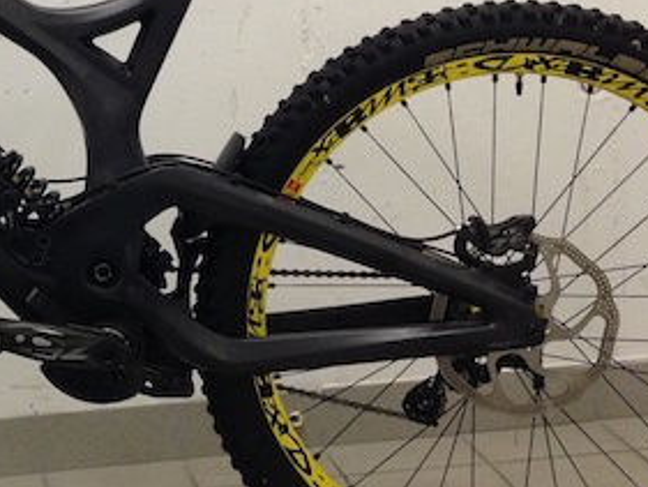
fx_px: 1760
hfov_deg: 20.3
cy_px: 185
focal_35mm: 94
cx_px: 14
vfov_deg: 15.7
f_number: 2.4
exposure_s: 1/20
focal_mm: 4.13
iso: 200
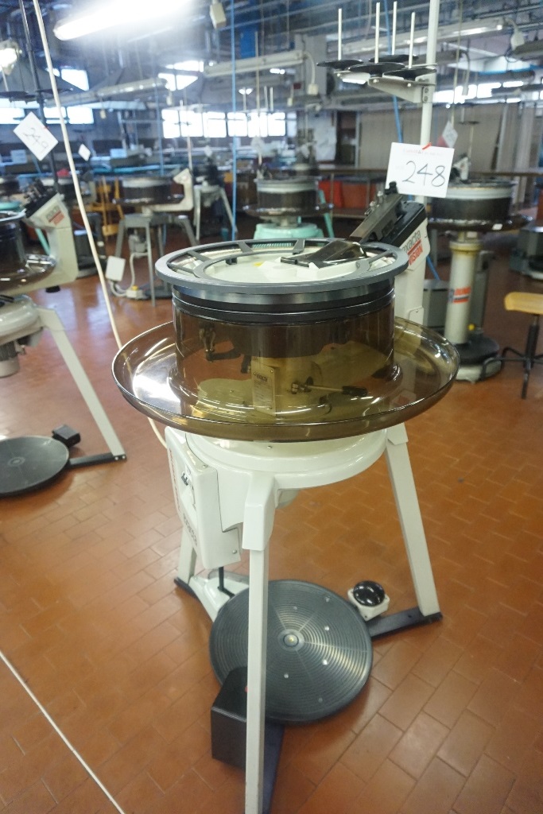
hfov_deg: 53.1
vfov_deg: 73.7
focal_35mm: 24
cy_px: 407
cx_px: 272
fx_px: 543
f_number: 3.5
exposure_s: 1/125
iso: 3200
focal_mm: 16
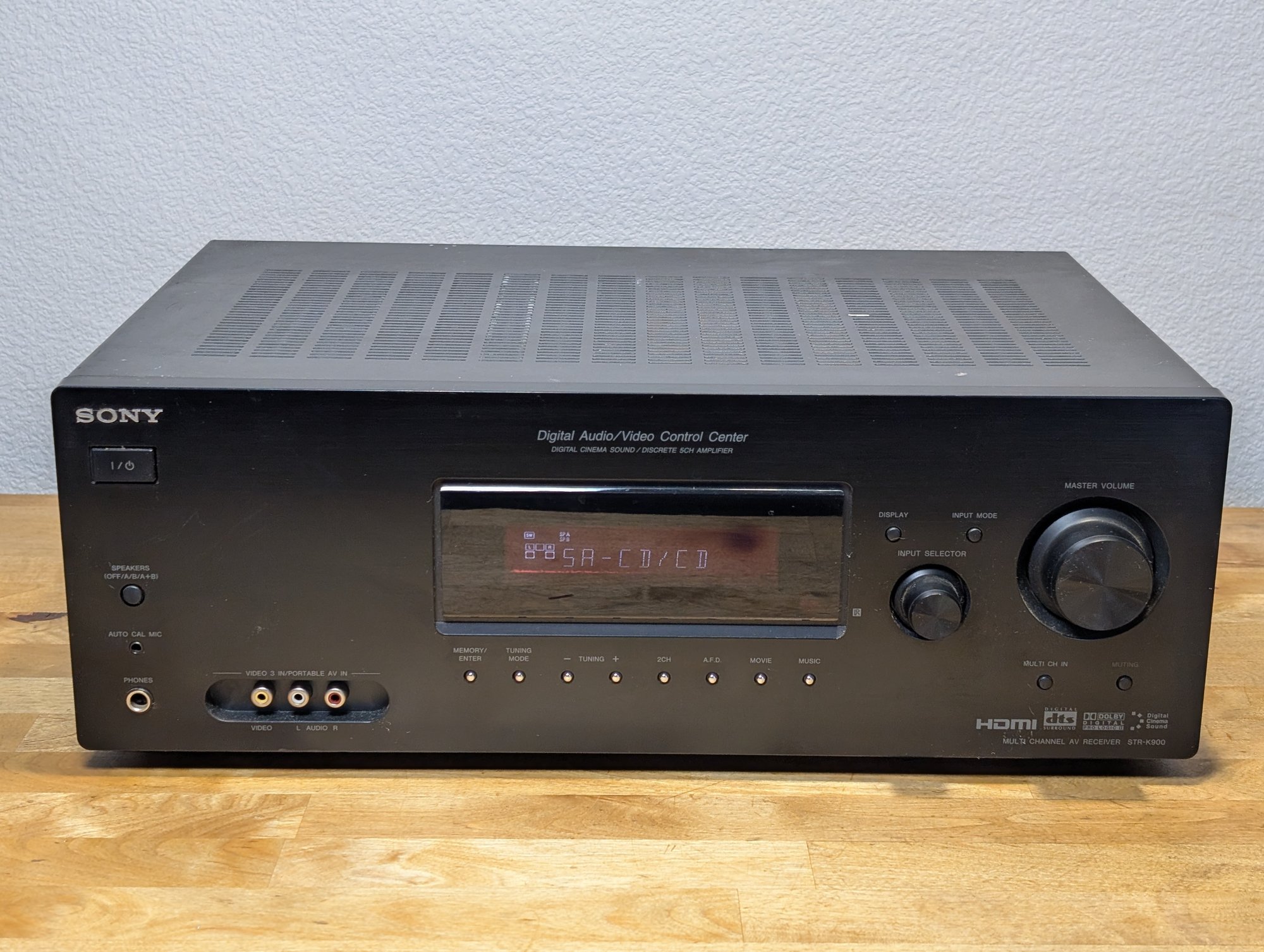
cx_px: 632
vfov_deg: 29.7
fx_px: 1792
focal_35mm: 49
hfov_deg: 38.9
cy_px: 476
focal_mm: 6.9
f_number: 1.68
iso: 66
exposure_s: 1/23.8
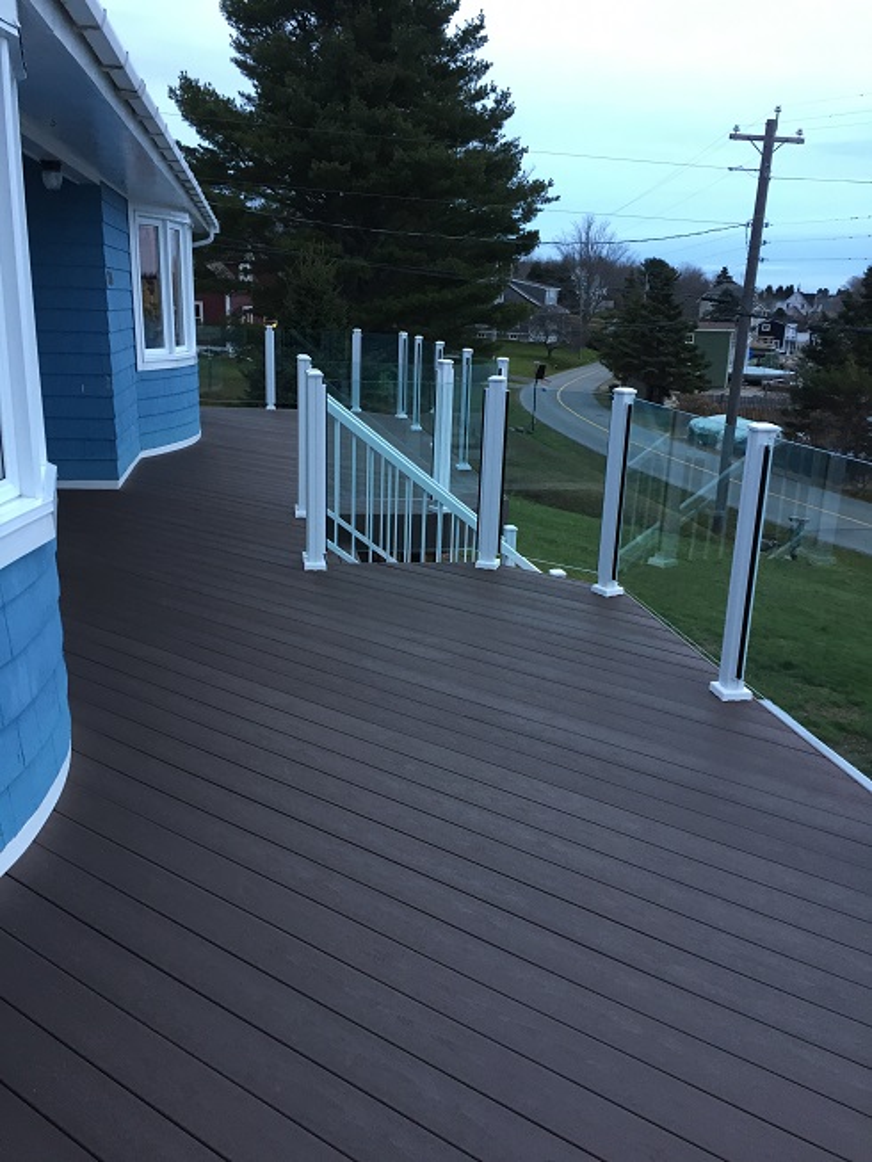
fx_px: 974
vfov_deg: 61.7
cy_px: 581
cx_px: 436
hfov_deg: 48.2
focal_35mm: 29
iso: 64
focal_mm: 4.15
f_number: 2.2
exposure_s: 1/30
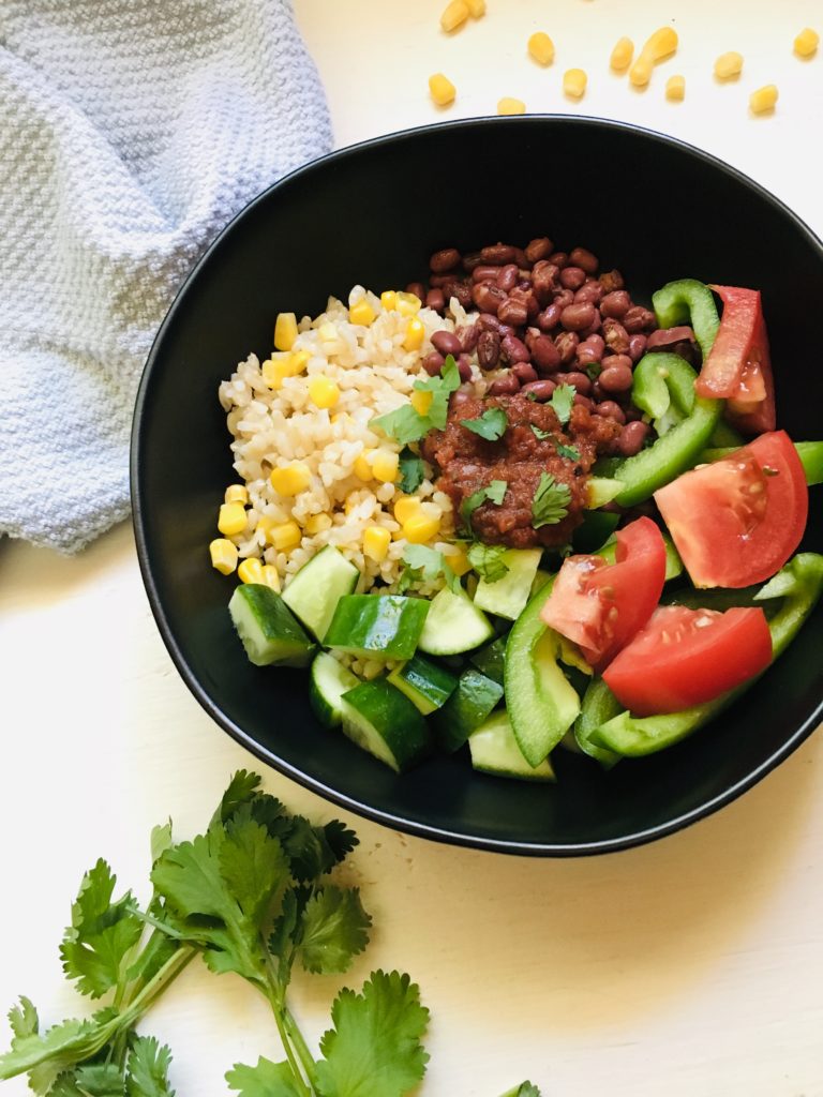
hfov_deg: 48.2
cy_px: 548
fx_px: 919
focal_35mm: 29
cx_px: 412
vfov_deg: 61.7
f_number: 2.2
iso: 200
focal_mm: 4.15
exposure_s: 1/30
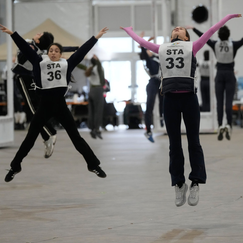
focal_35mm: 219
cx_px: 141
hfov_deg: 8.0
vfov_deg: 8.0
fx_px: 1739
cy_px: 121
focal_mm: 171
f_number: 3.5
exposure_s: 1/320
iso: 4000
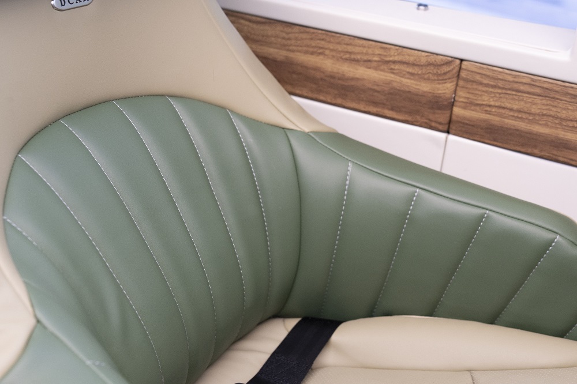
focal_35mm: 52
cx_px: 288
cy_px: 192
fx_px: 833
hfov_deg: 38.2
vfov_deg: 26.0
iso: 500
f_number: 3.2
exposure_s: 1/160
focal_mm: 35
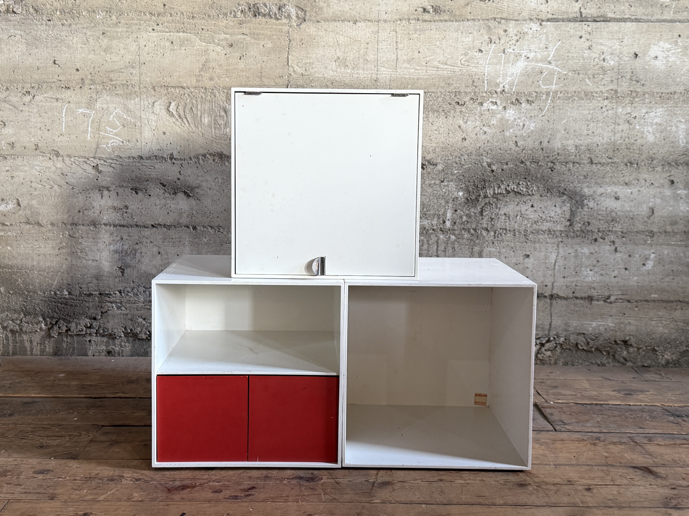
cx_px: 344
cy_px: 258
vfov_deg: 56.8
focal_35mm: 24
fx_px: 478
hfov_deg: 71.6
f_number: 1.78
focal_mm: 6.76
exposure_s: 1/64
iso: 200
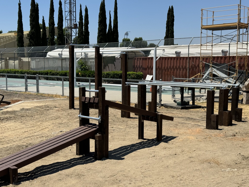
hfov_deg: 39.7
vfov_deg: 30.3
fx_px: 345
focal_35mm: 48
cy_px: 94
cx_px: 124
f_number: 1.78
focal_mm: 6.76
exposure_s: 1/4975
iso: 64
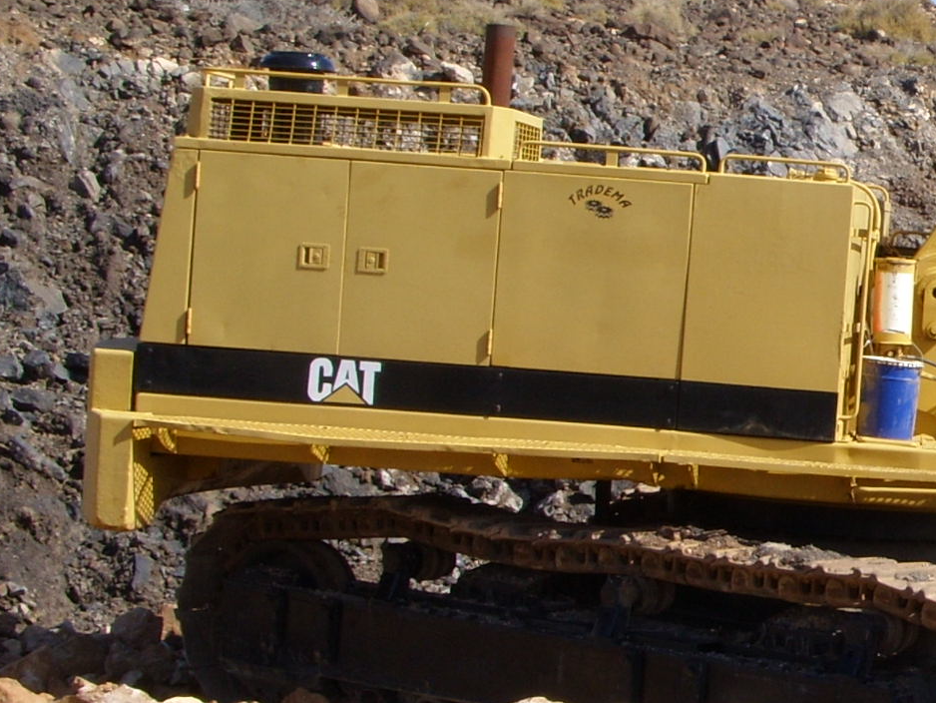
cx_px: 1201
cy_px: 349
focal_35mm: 105
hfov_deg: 17.6
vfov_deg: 14.1
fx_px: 2840
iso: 50
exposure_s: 1/184
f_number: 7.4
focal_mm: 7.8
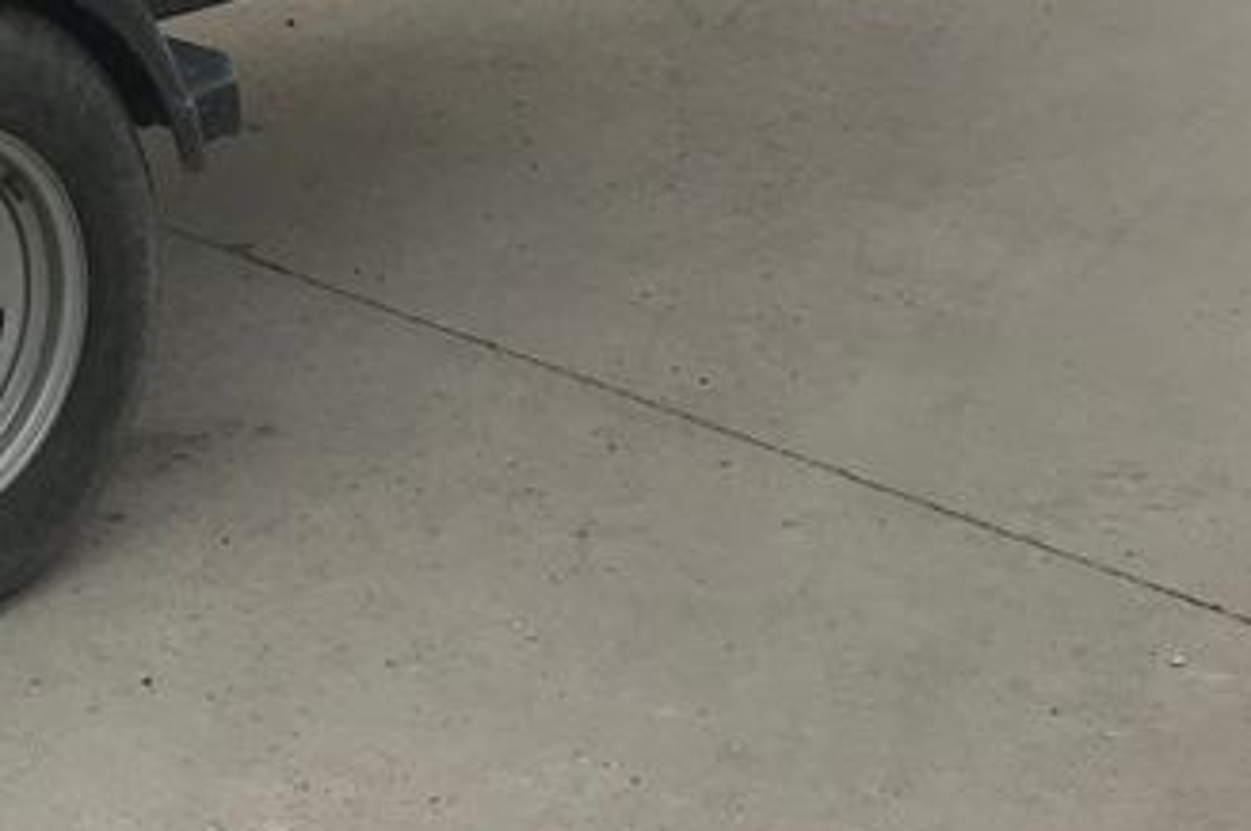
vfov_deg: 14.0
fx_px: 3159
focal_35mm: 91
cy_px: -457
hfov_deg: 20.0
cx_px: -500
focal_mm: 3.99
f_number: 1.8
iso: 20
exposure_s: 1/2817
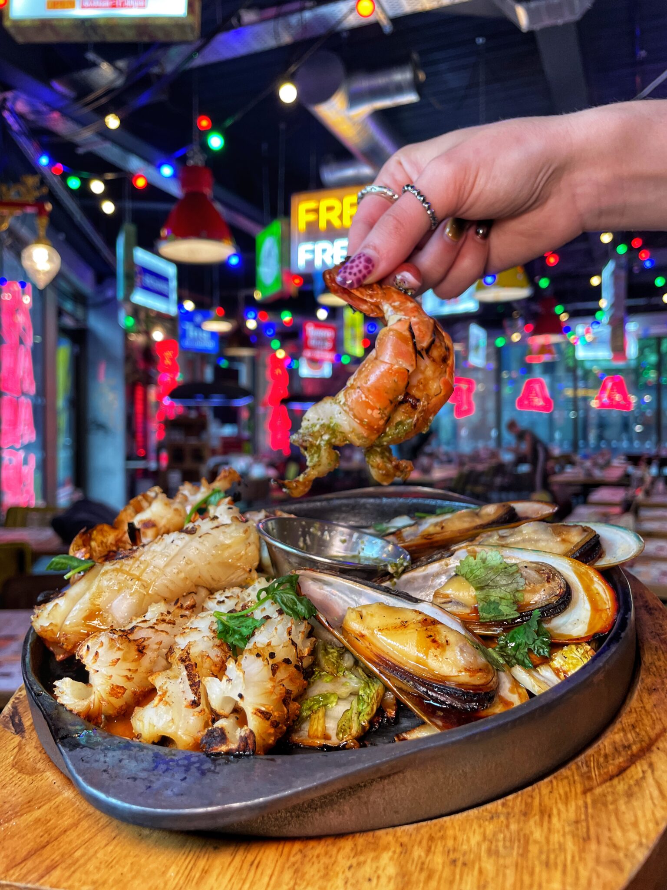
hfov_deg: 53.1
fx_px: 668
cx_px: 334
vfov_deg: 67.3
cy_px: 445
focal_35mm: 26
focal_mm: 4.2
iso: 80
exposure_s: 1/100
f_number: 1.6
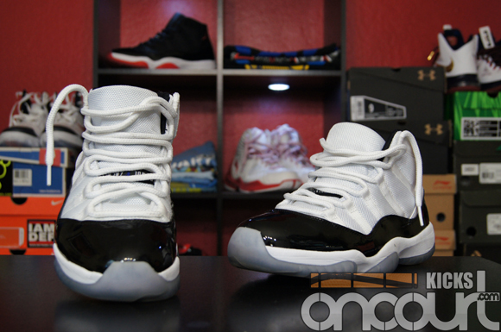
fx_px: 584
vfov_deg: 31.8
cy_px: 166
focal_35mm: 42
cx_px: 250
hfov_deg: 46.5
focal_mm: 28
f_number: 4.5
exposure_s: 1/50
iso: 800
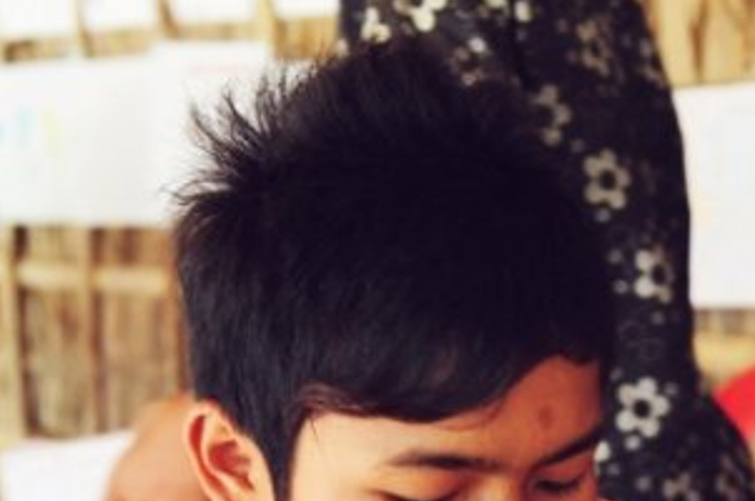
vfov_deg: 8.7
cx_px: 559
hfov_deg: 13.4
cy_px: 750
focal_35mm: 153
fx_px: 3205
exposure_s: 1/80
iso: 800
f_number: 3.5
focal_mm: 45
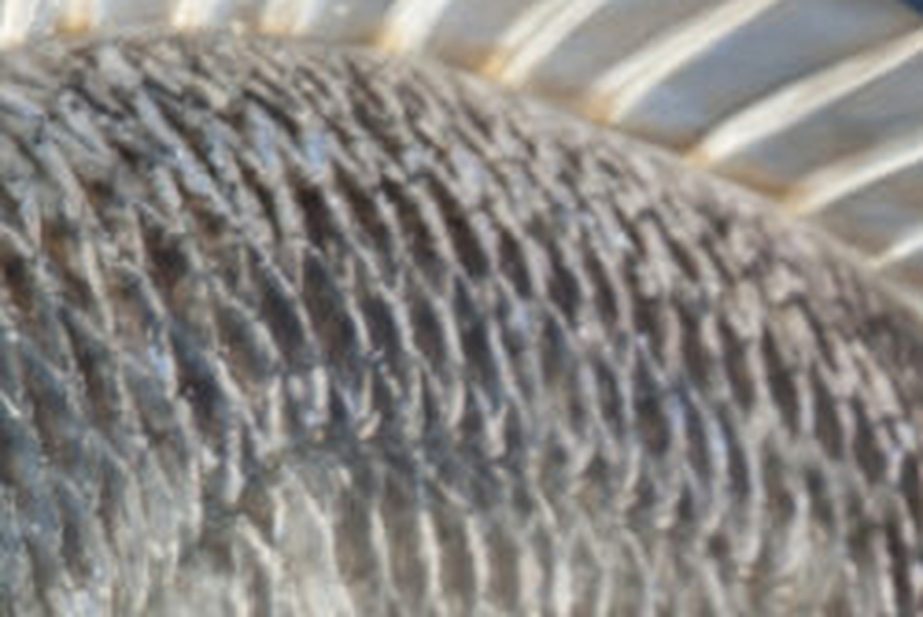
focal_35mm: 478
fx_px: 12262
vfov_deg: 2.9
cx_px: 628
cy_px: 776
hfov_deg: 4.3
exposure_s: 1/200
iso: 200
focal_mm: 70
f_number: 7.1
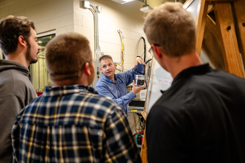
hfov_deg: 57.2
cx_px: 122
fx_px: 225
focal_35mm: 33
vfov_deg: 40.0
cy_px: 82
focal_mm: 33
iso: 640
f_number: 2.8
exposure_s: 1/60
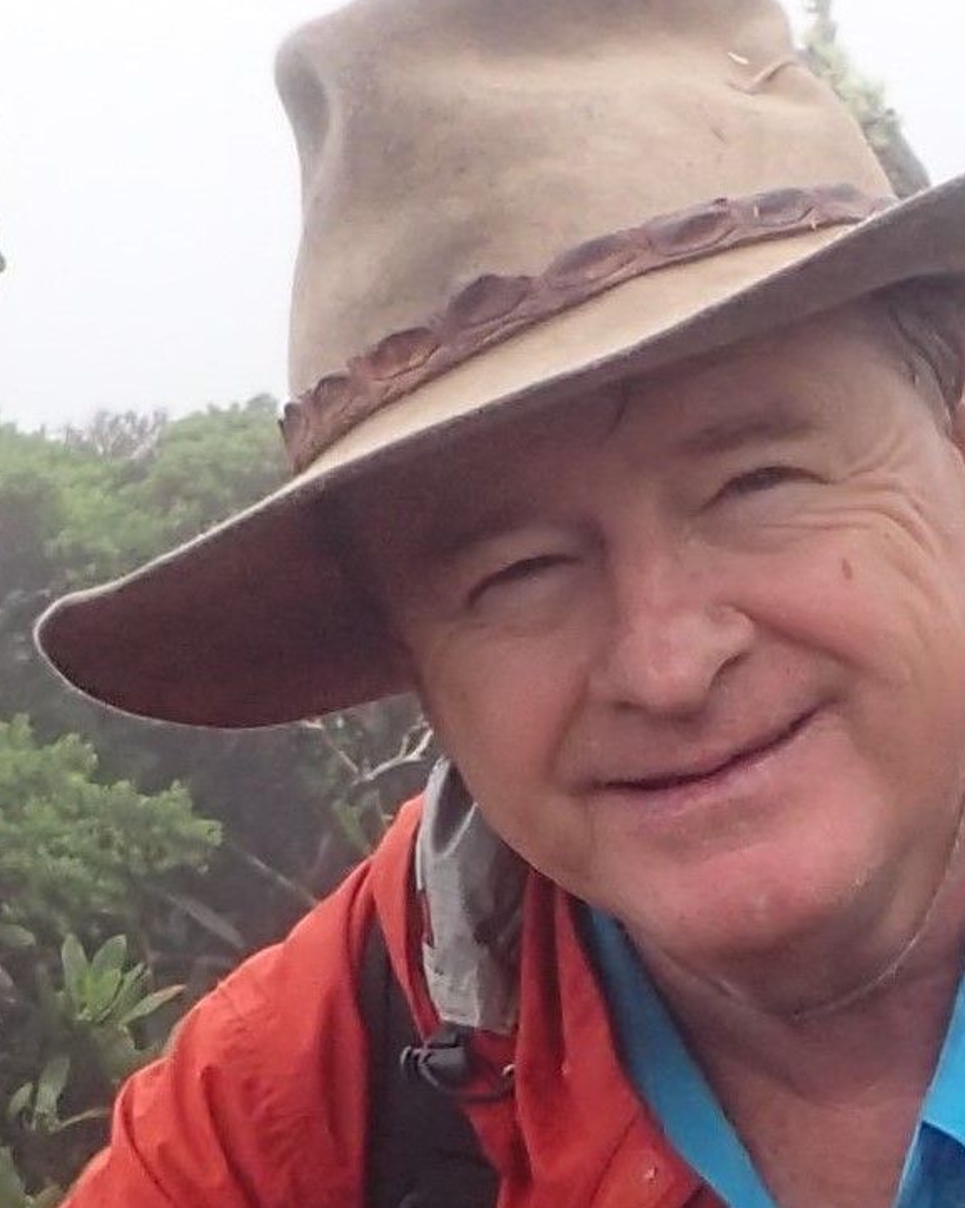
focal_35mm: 43
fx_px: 1536
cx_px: 776
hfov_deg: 33.8
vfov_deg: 42.4
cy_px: 794
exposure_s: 1/500
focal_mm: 4.5
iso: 100
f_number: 2.8
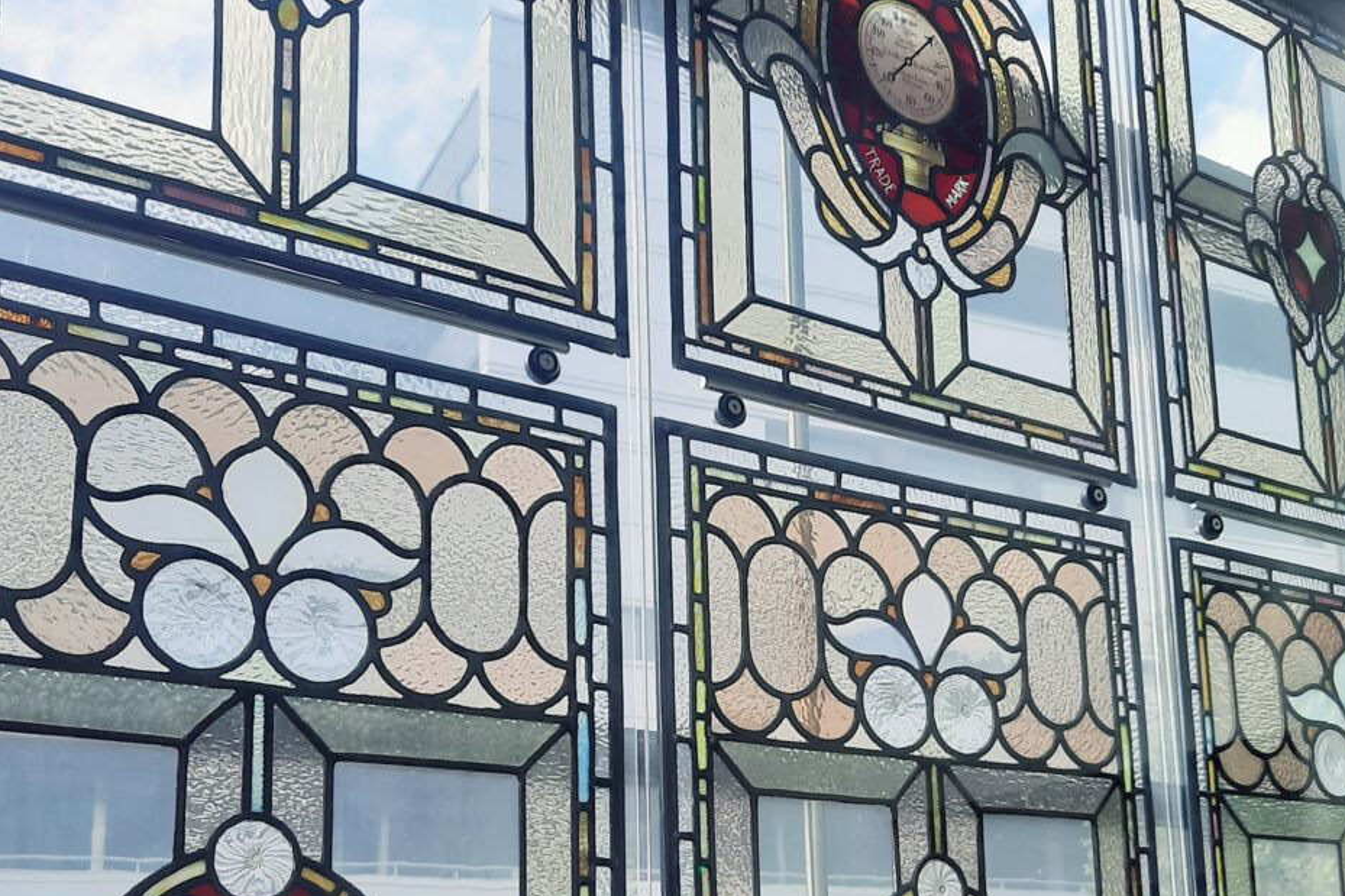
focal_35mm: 43
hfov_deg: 45.4
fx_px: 1606
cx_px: 717
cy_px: 753
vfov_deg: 30.2
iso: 32
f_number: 2
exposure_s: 1/119
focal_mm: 4.6
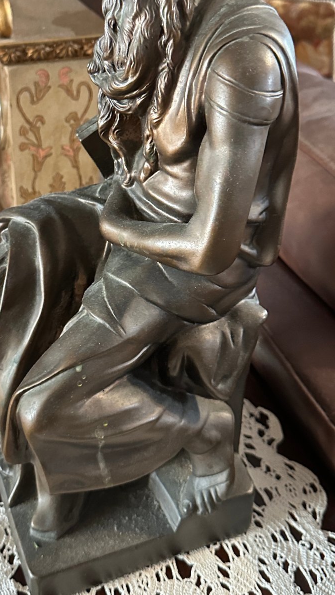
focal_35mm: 44
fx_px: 695
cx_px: 118
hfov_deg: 27.0
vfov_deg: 46.0
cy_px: 223
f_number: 1.78
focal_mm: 6.86
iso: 640
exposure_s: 1/40
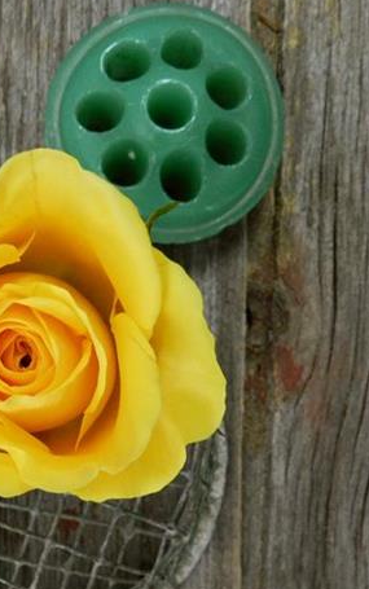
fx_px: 948
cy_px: 376
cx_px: 58
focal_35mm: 59
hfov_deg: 21.7
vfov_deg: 34.3
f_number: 4
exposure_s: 1/60
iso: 800
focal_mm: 6.7
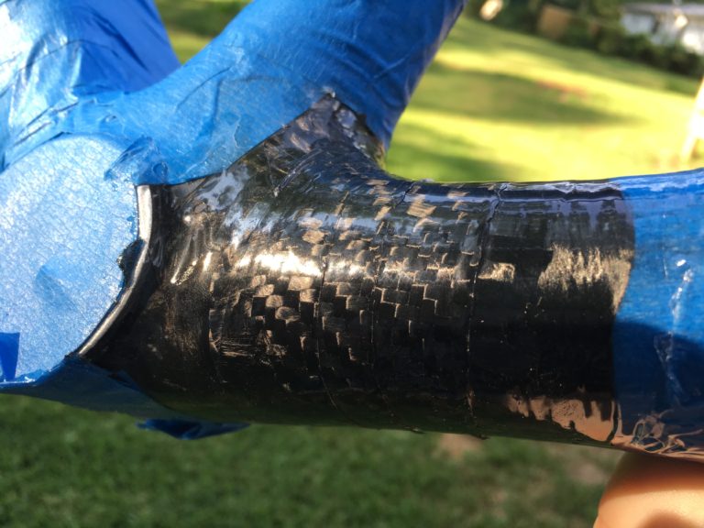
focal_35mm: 29
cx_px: 352
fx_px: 590
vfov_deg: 48.2
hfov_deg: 61.7
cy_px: 264
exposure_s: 1/120
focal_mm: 4.15
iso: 32
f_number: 2.2
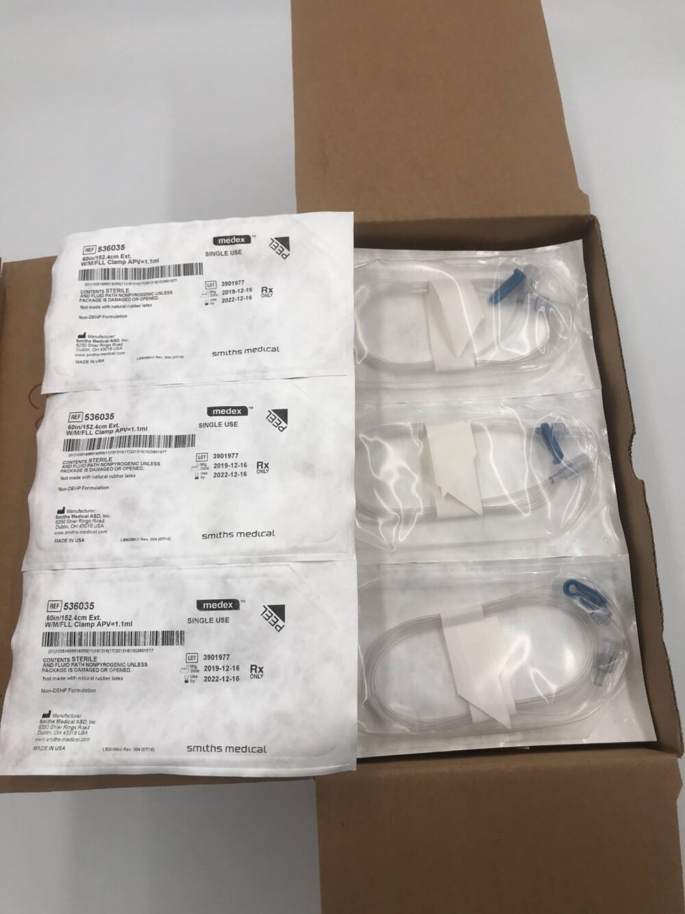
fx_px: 739
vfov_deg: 63.4
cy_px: 457
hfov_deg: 49.8
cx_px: 342
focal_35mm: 28
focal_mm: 3.99
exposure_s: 1/181
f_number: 1.8
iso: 20
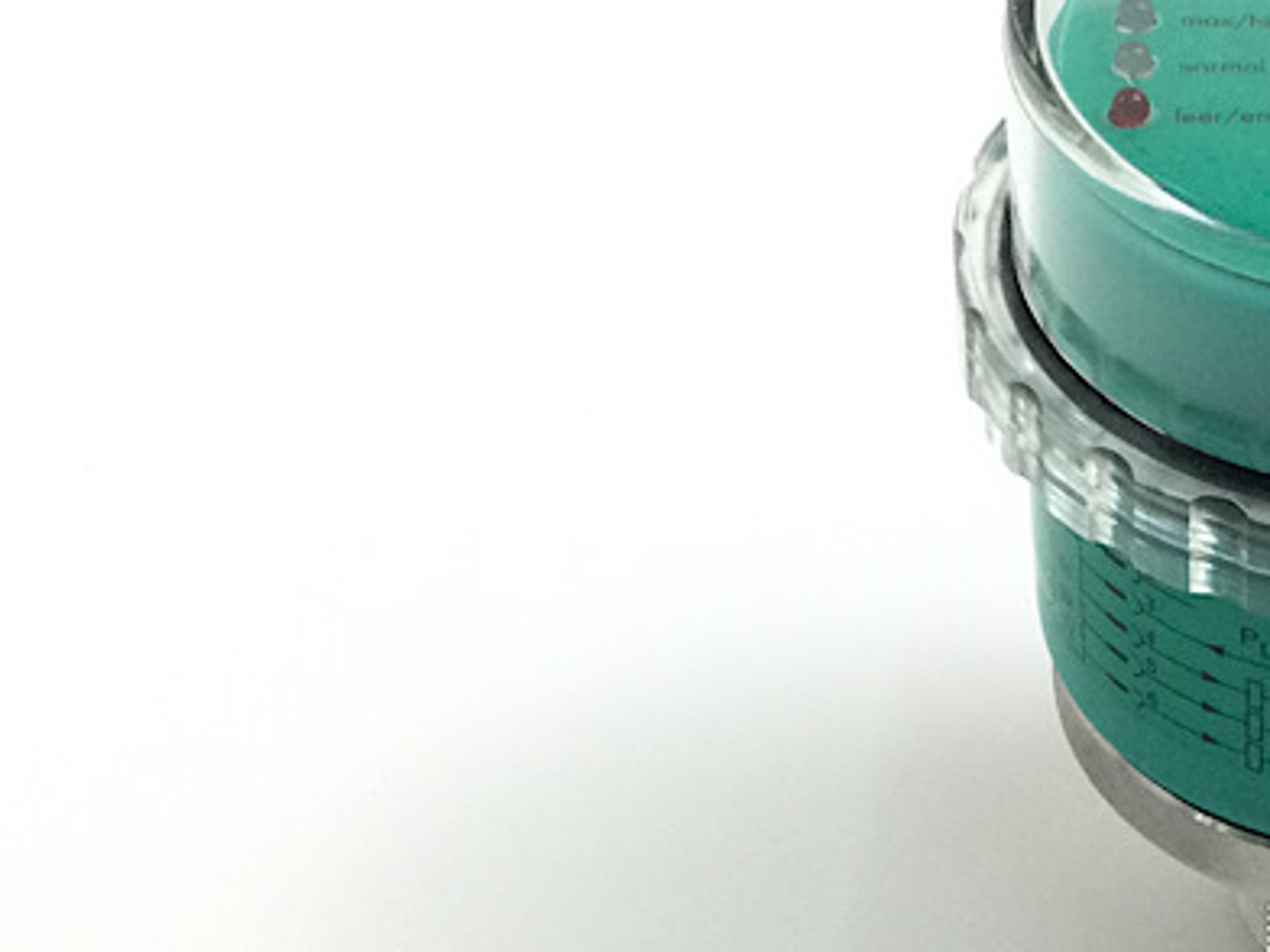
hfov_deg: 20.1
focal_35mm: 94
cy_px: 738
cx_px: 1310
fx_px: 3449
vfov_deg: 15.6
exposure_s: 1/33
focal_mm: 3.3
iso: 32
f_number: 2.4
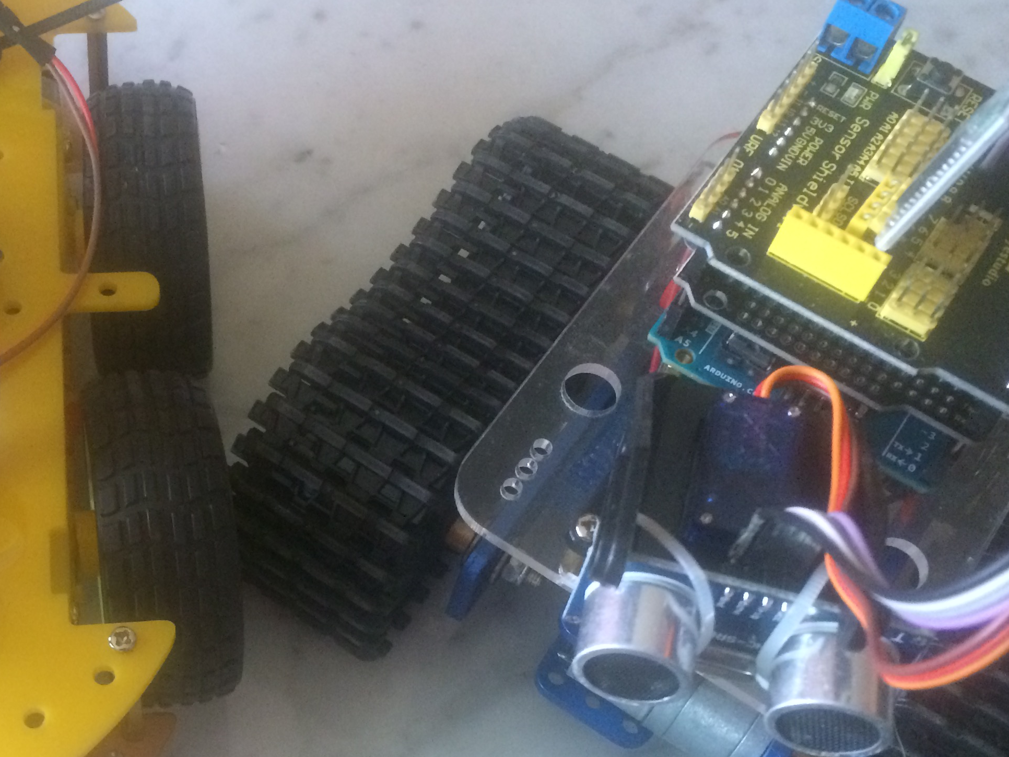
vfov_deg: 29.4
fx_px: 1428
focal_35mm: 49
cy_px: 514
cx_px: 235
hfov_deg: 37.8
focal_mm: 4.15
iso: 320
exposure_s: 1/17
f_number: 2.2
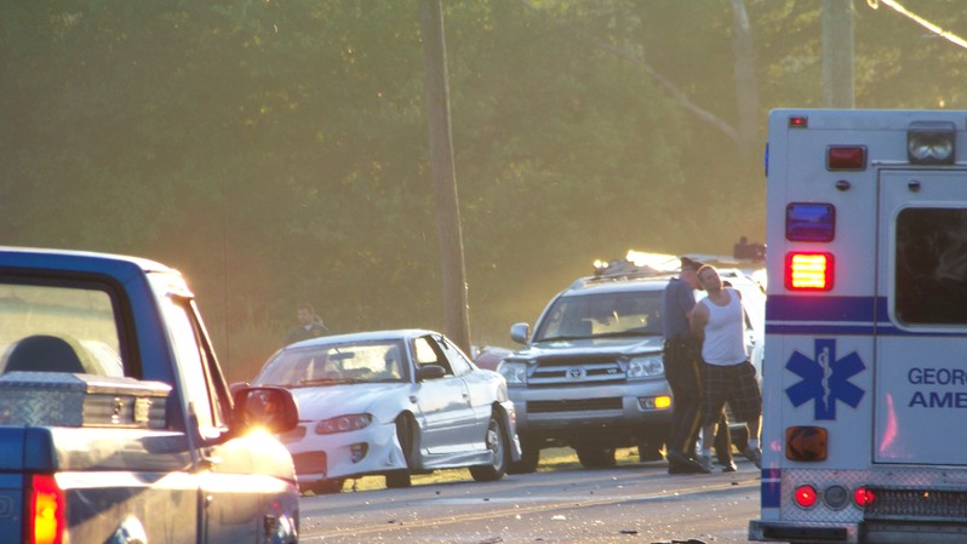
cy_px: 344
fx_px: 12103
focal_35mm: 472
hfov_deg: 4.6
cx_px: 484
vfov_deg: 2.6
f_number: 4.8
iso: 93
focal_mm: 70.2
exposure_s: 1/100
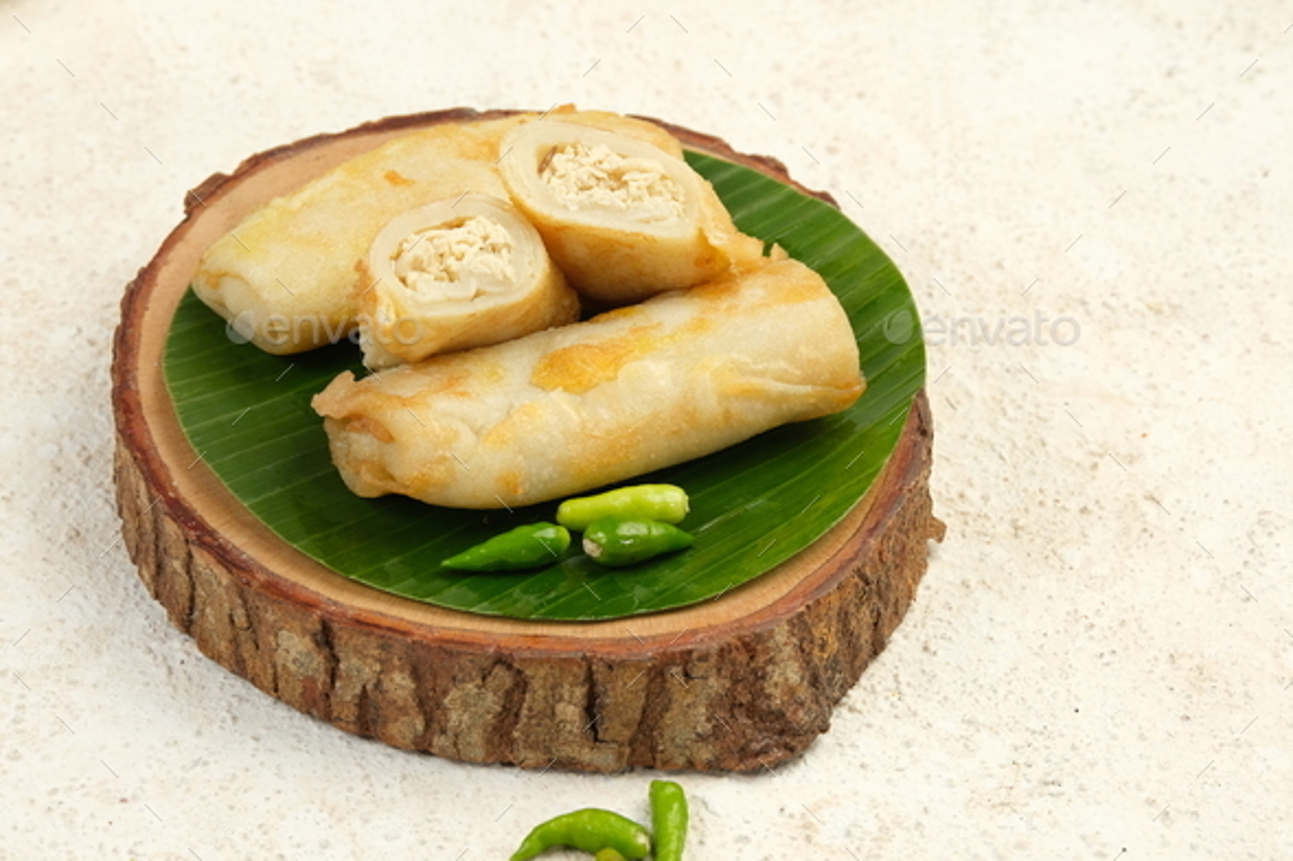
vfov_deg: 7.9
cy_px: 430
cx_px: 646
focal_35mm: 174
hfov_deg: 11.8
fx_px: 6247
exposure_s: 1/125
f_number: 10
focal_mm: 115.9
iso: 160
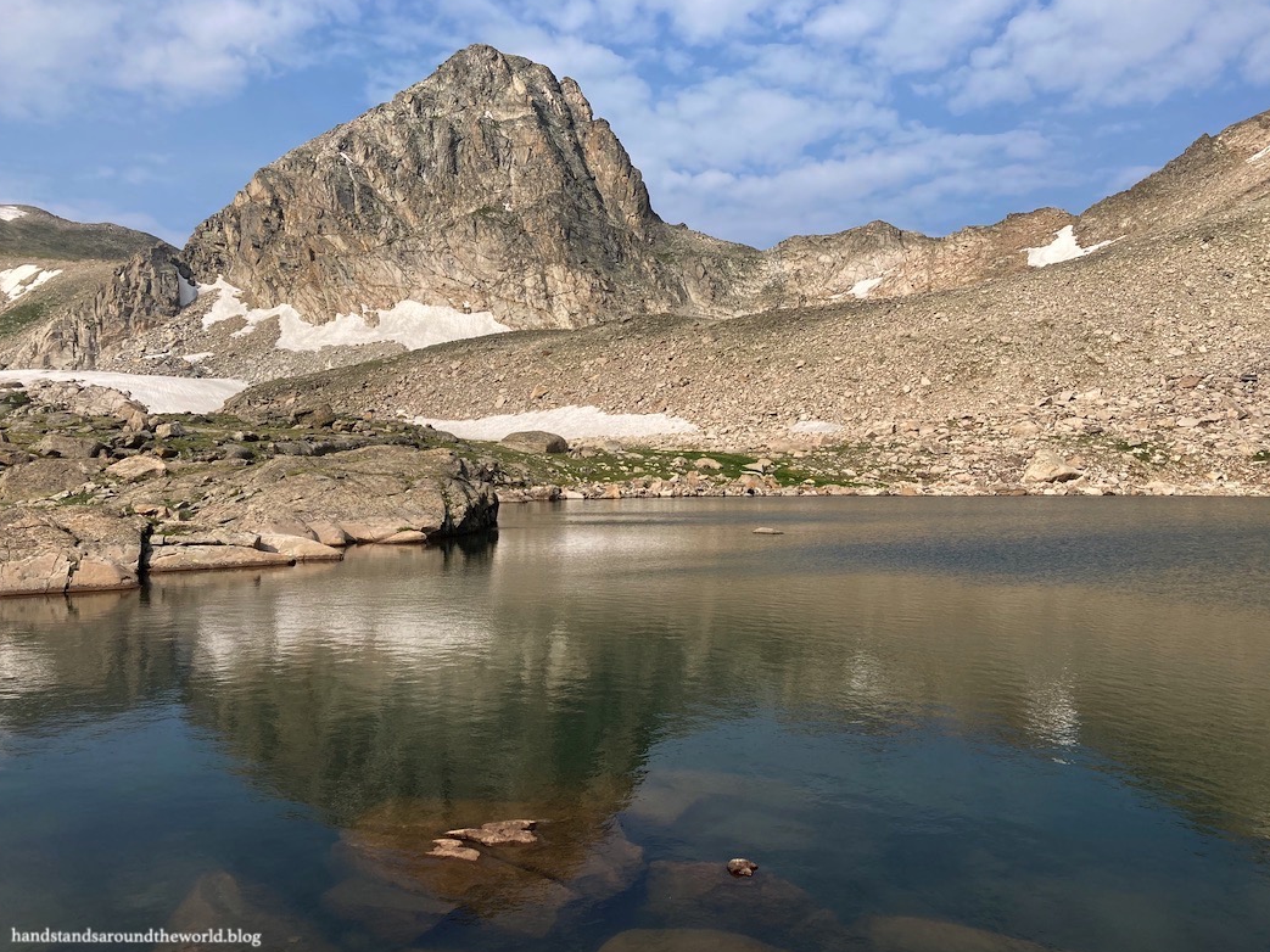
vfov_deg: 48.2
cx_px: 639
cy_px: 477
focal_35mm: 29
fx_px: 1064
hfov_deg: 61.7
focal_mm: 3.99
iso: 20
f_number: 1.8
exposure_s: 1/2433
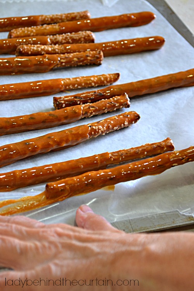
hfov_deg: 16.6
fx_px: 667
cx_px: 97
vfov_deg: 24.6
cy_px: 146
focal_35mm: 82
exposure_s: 1/15
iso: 560
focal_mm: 55
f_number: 5.6
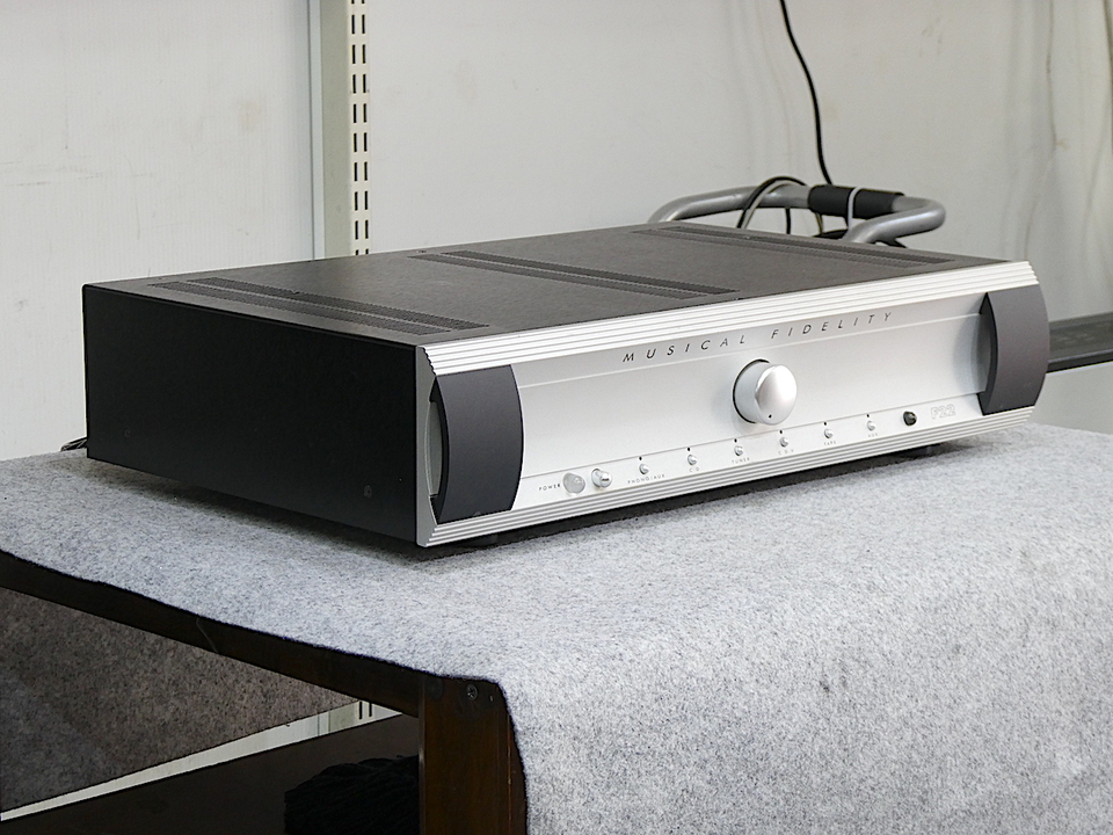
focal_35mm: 84
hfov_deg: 23.3
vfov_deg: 17.6
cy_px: 418
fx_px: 2701
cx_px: 556
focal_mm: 15
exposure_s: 1/13
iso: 200
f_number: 4.8
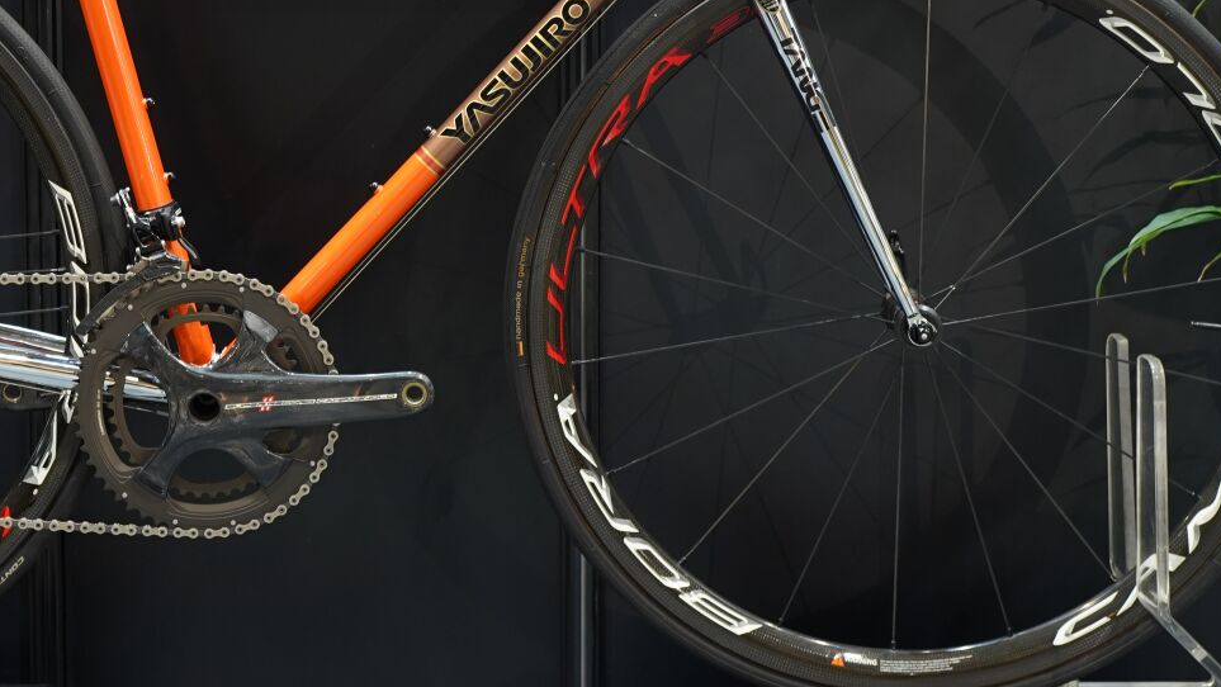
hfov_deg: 24.3
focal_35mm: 87
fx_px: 2817
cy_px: 92
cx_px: 374
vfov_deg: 13.8
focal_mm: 40
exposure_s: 1/40
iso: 800
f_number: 3.5
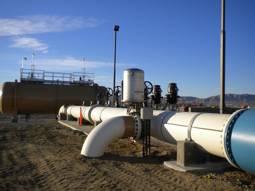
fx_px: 258
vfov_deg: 40.7
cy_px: 96
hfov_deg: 52.6
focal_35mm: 35
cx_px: 128
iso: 80
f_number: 4.6
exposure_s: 1/530
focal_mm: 6.3
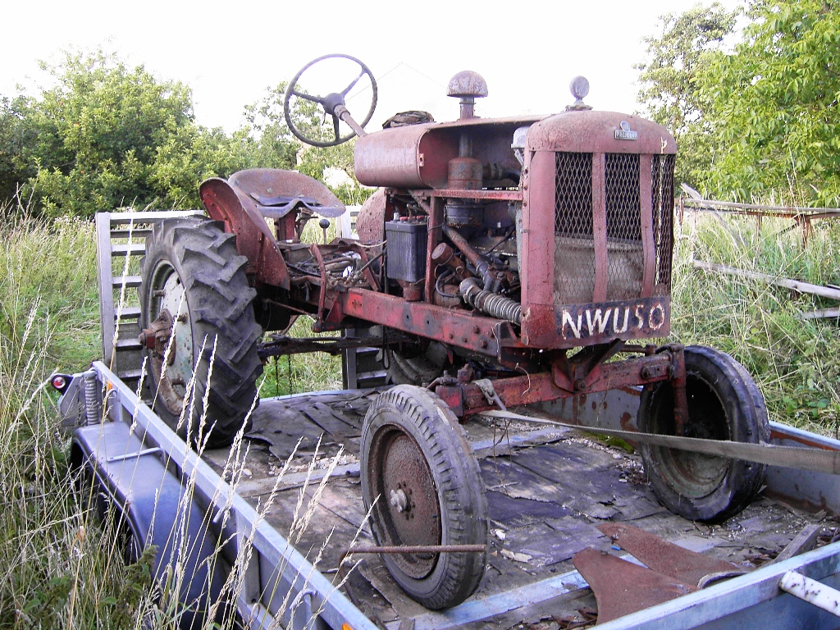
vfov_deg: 40.7
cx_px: 420
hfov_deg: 52.6
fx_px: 849
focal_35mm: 35
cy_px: 315
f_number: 3.5
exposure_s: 1/50
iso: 100
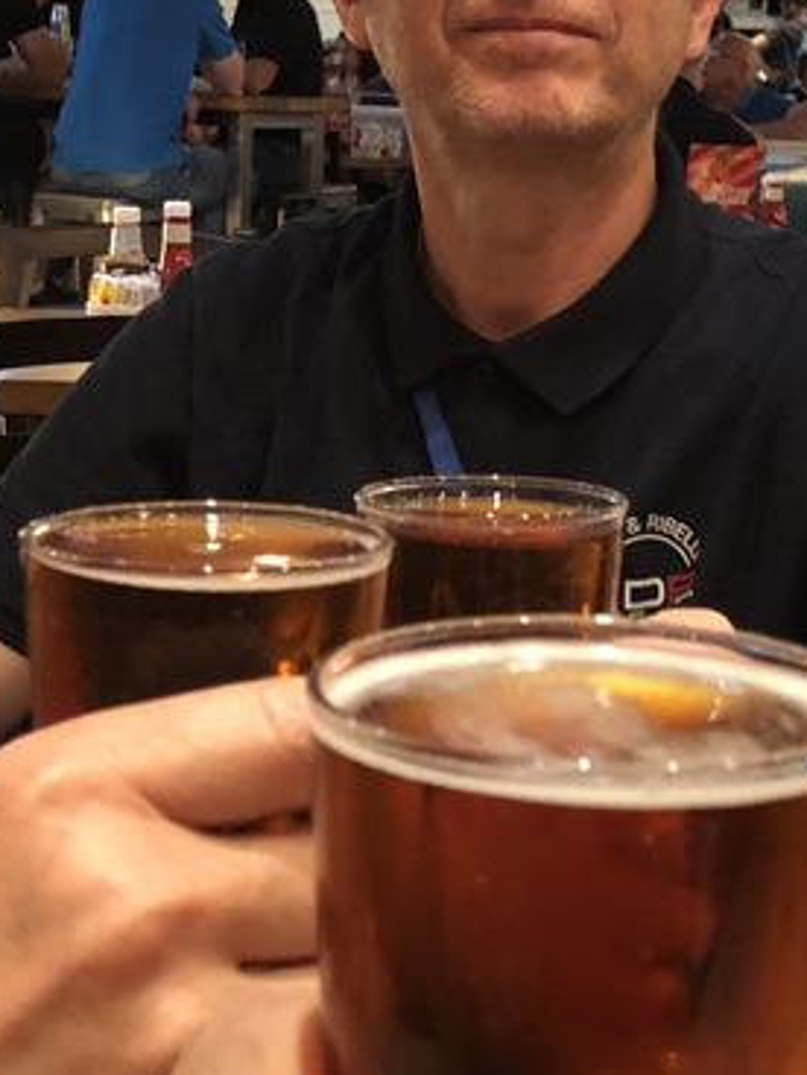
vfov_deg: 25.0
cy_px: 415
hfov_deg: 18.9
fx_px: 2425
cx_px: 520
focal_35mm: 78
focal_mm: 4
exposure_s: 1/33
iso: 500
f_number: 1.8
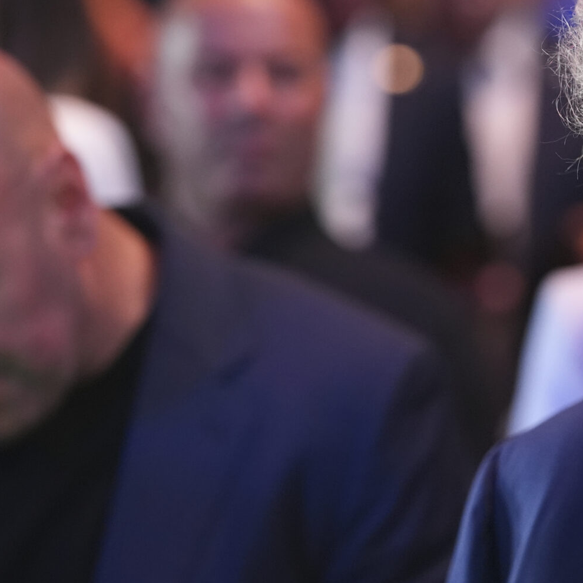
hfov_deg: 7.8
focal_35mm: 222
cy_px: 281
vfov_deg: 7.9
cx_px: 620
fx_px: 4230
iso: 4000
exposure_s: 1/200
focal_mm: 101
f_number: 3.2
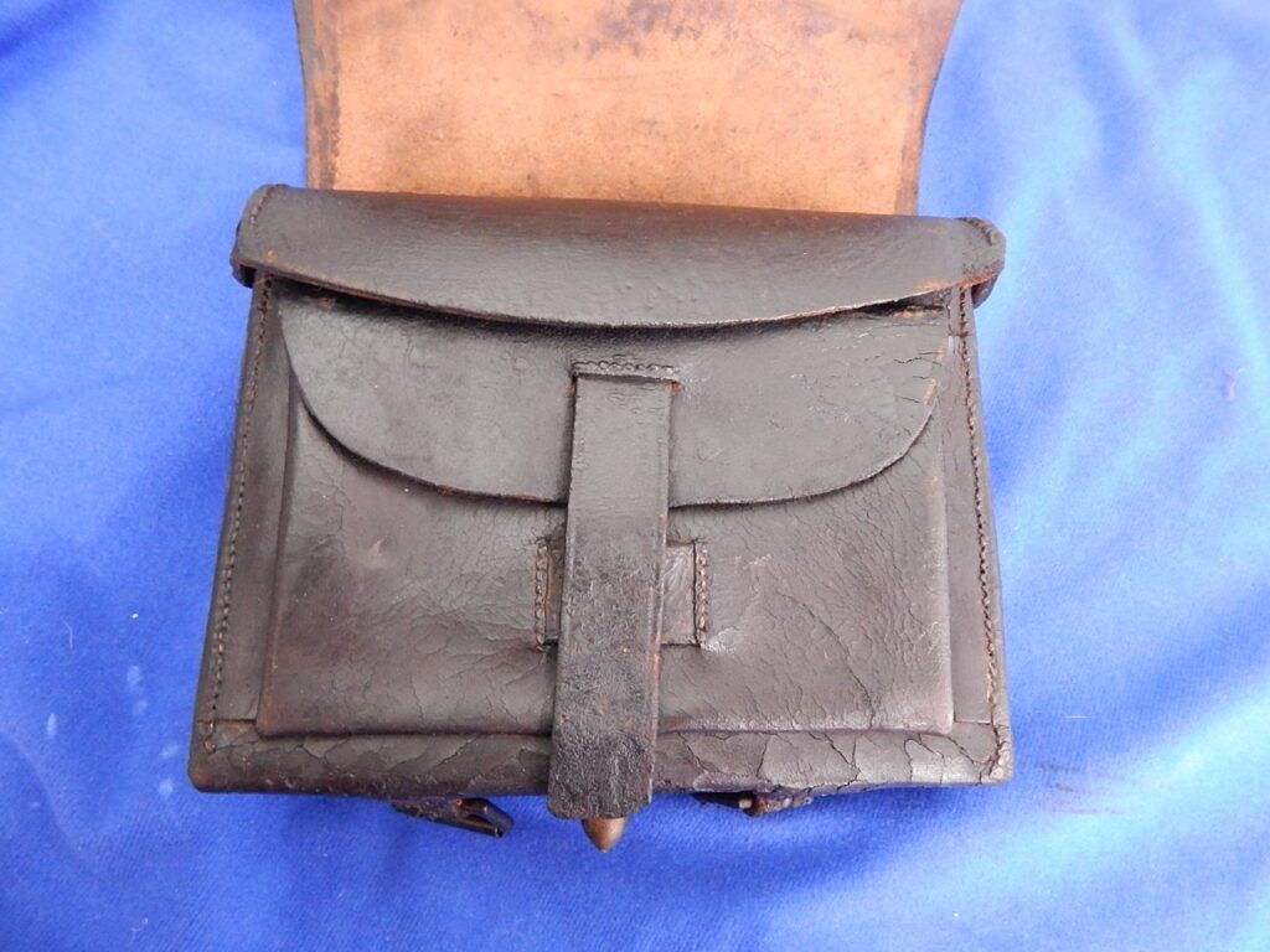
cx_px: 635
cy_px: 476
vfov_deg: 61.1
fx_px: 807
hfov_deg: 76.4
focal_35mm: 22
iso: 800
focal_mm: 4
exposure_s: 1/8
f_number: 3
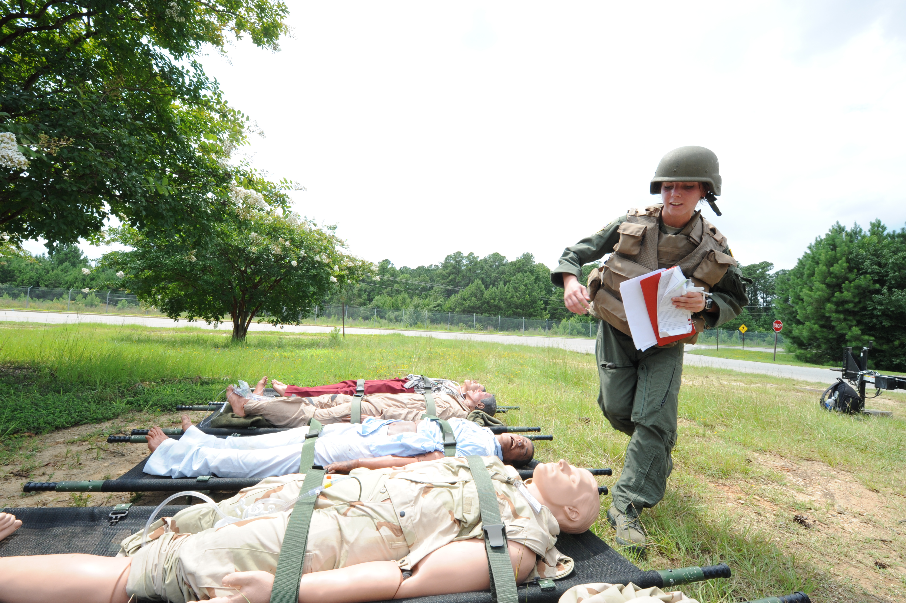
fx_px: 352
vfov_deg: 81.1
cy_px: 302
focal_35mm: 14
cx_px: 453
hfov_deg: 104.3
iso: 1000
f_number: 16
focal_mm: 14
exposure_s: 1/250
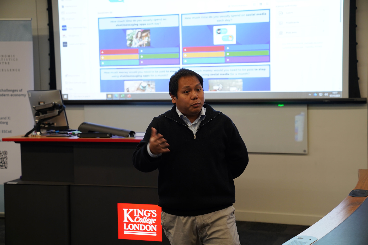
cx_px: 184
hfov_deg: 28.8
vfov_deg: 19.5
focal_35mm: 70
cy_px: 122
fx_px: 716
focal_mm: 70
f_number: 4
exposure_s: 1/50
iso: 640
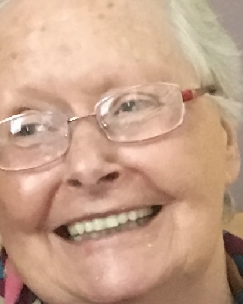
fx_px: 459
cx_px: 96
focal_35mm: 51
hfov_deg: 29.6
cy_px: 139
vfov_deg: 36.6
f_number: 2.2
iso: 320
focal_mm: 4.15
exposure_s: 1/17
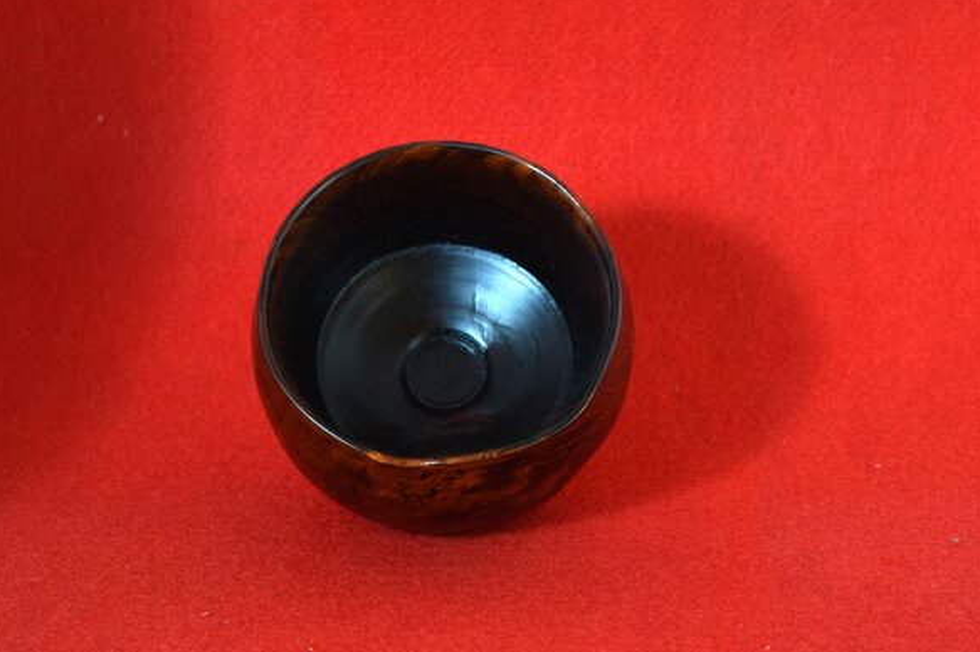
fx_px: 2463
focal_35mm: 91
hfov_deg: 22.5
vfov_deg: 15.1
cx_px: 447
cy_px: 323
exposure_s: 1/60
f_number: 5.6
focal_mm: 55
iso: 1400
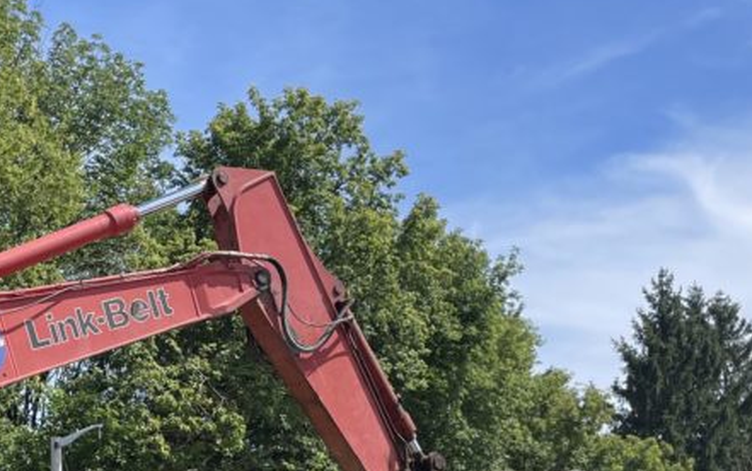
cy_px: 474
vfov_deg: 17.0
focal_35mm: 75
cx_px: 106
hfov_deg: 26.7
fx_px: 1538
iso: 32
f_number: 1.6
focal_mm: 4.2
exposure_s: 1/2506
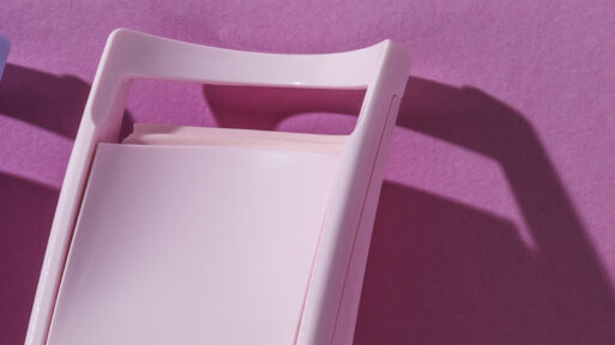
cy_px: 489
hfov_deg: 2.4
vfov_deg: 1.4
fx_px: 14490
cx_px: -297
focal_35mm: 889
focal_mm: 170
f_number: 22
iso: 80
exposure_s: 1/125
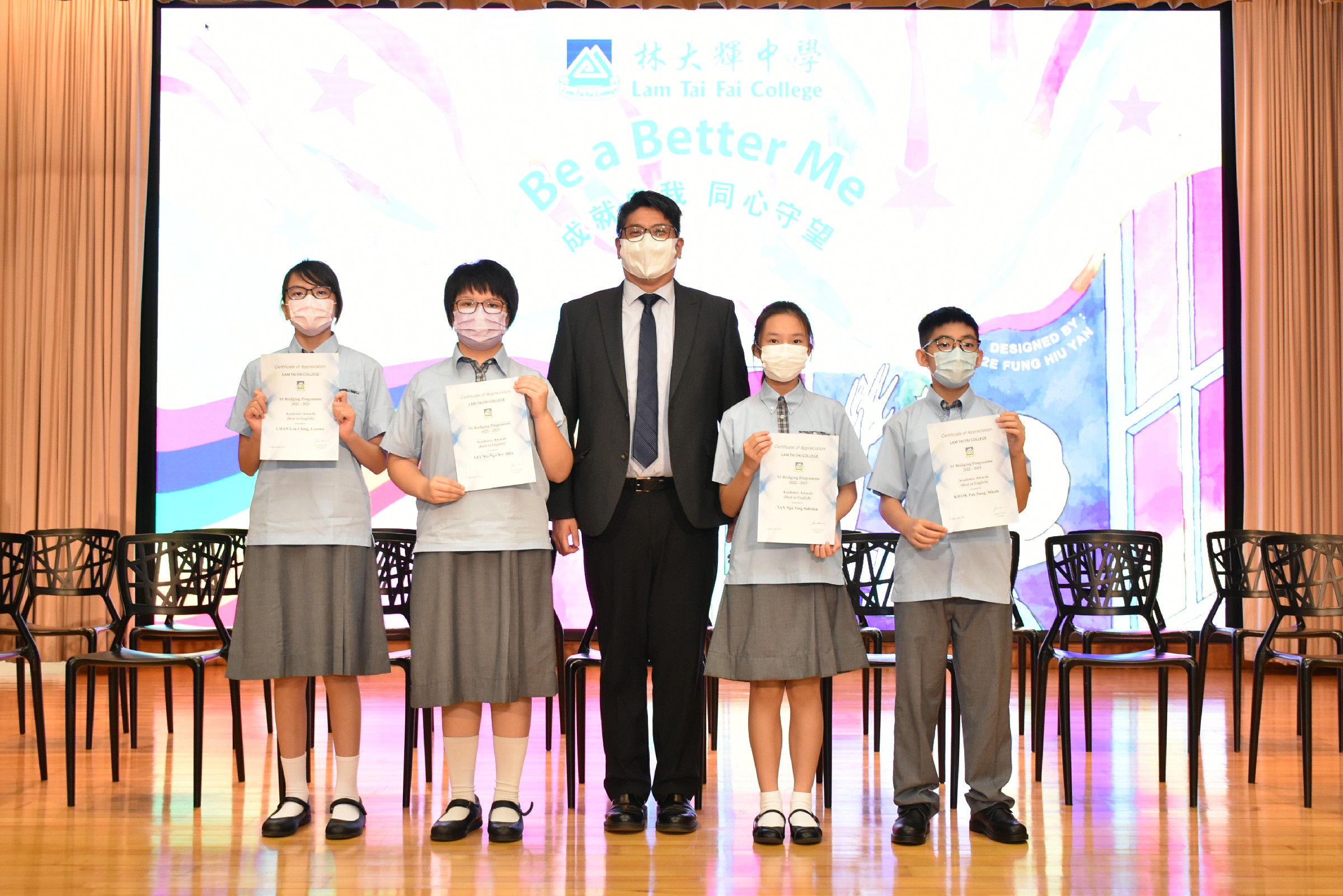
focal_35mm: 45
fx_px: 1679
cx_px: 672
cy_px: 448
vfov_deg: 29.9
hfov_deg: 43.6
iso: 2000
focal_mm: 30
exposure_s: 1/100
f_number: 5.6
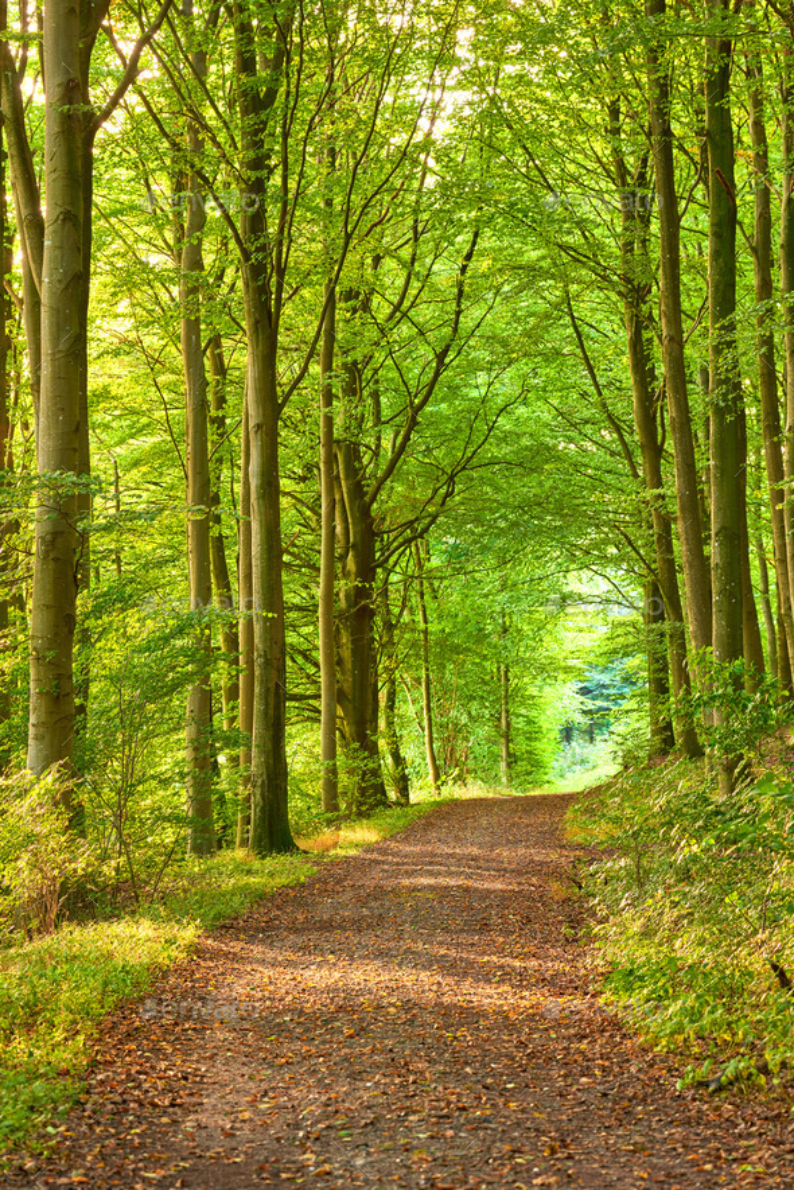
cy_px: 595
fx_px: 4462
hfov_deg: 10.2
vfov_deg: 15.2
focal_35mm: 135
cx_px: 397
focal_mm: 135
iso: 64
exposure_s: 1/2.5
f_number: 7.1
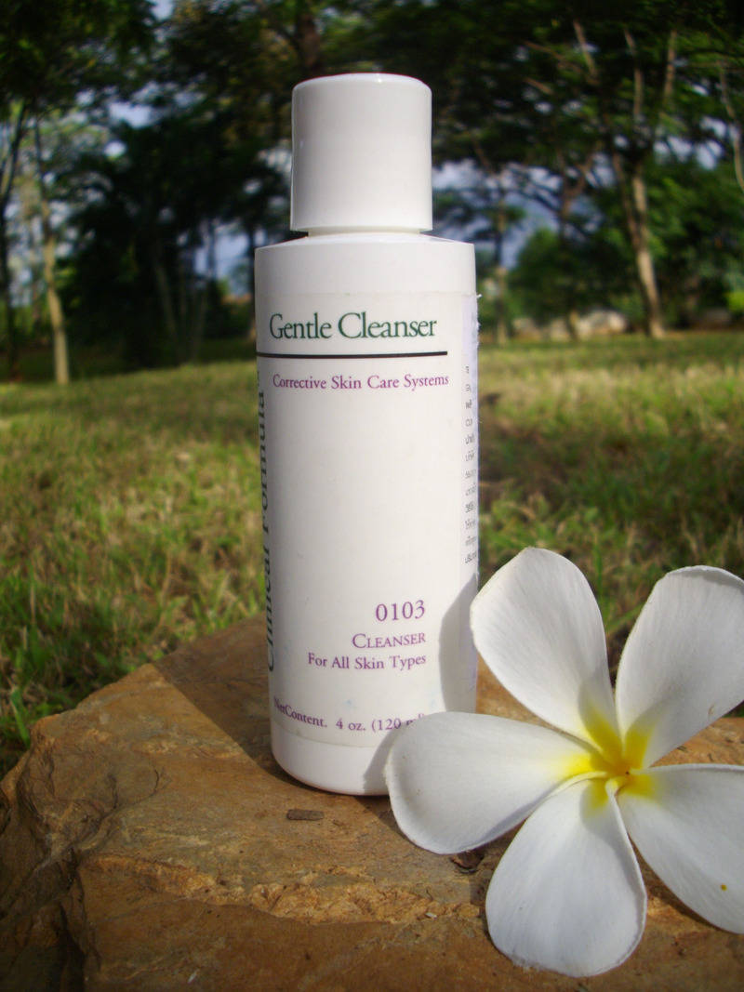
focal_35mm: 37
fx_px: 1061
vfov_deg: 50.1
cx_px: 372
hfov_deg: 38.7
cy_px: 496
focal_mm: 6.2
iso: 100
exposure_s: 1/250
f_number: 5.6
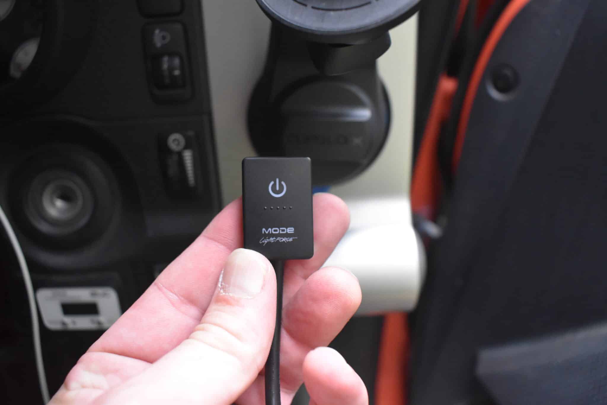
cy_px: 202
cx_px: 304
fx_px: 506
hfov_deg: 61.9
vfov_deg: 43.6
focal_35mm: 30
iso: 2800
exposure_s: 1/125
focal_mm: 20
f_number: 4
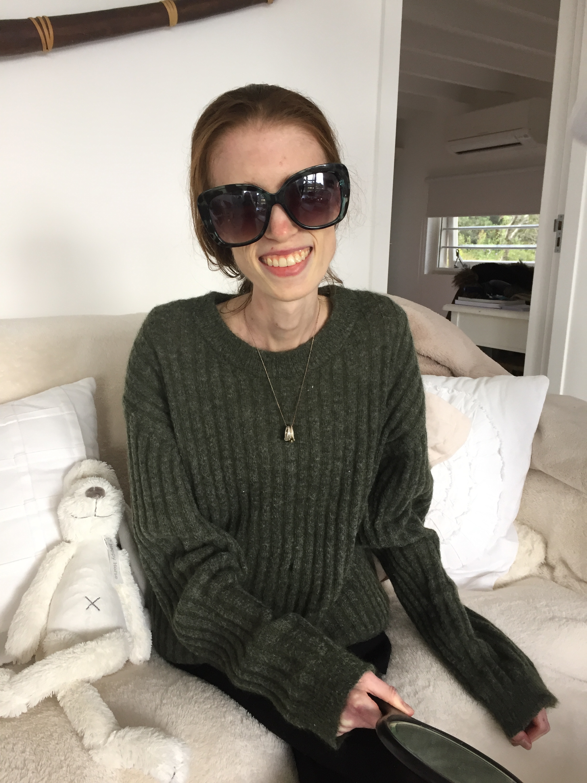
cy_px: 392
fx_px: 656
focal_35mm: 29
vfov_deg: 61.7
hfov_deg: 48.2
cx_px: 294
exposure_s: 1/33
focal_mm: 4.15
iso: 40
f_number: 2.2
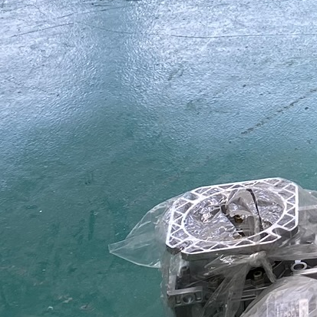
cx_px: 712
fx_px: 1181
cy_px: -134
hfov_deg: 12.6
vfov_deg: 14.4
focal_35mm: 114
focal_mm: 4.25
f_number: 1.8
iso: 32
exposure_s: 1/124
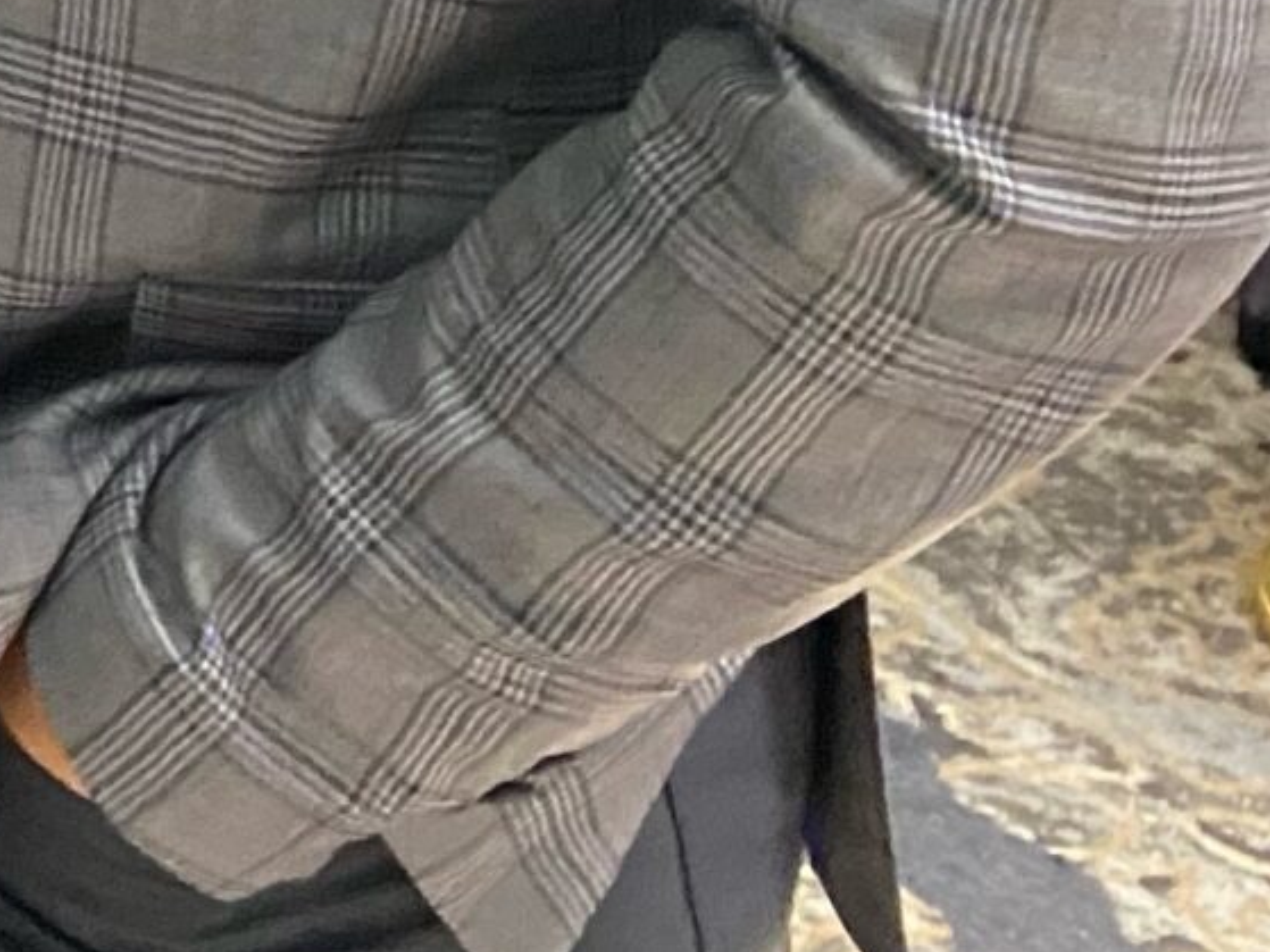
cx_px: -1304
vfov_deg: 10.9
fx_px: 4365
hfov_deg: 13.9
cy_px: -1200
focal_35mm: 119
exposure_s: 1/60
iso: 320
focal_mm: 4.25
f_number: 1.8
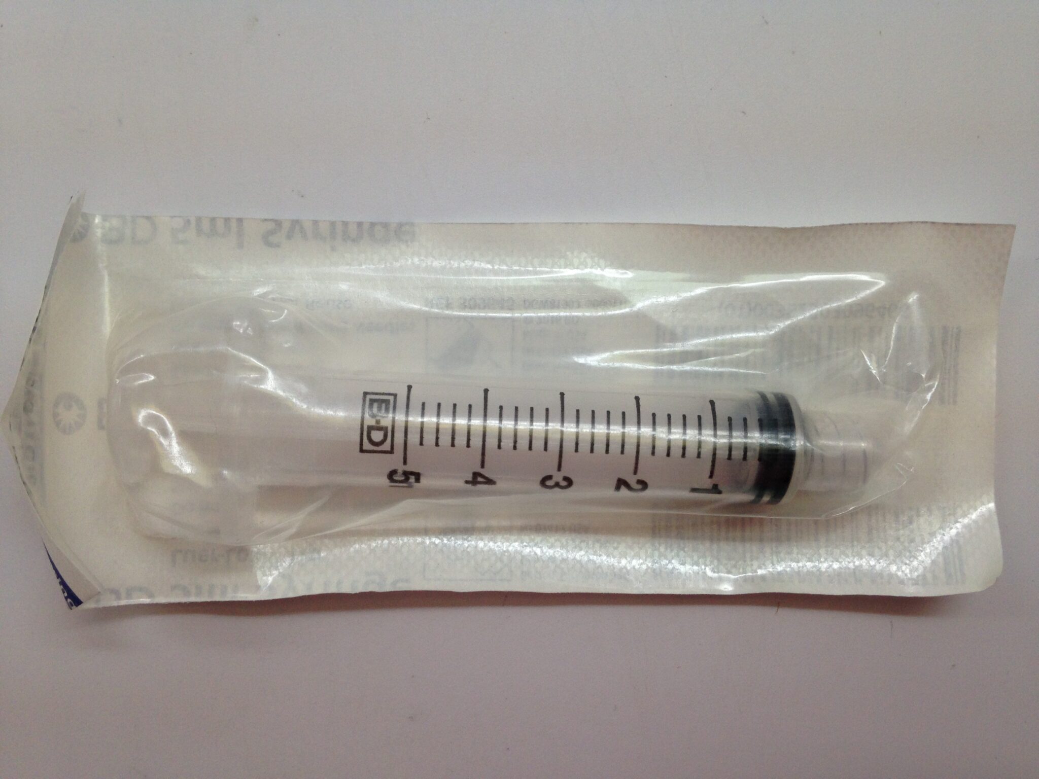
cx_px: 520
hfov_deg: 55.4
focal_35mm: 33
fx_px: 990
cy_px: 390
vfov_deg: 42.9
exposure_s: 1/120
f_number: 2.4
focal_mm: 4.12
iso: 80
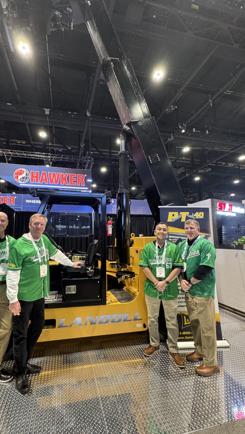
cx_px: 101
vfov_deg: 99.3
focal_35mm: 16
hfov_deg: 66.6
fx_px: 185
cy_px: 221
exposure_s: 1/60
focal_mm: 2.22
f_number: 2.2
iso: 320
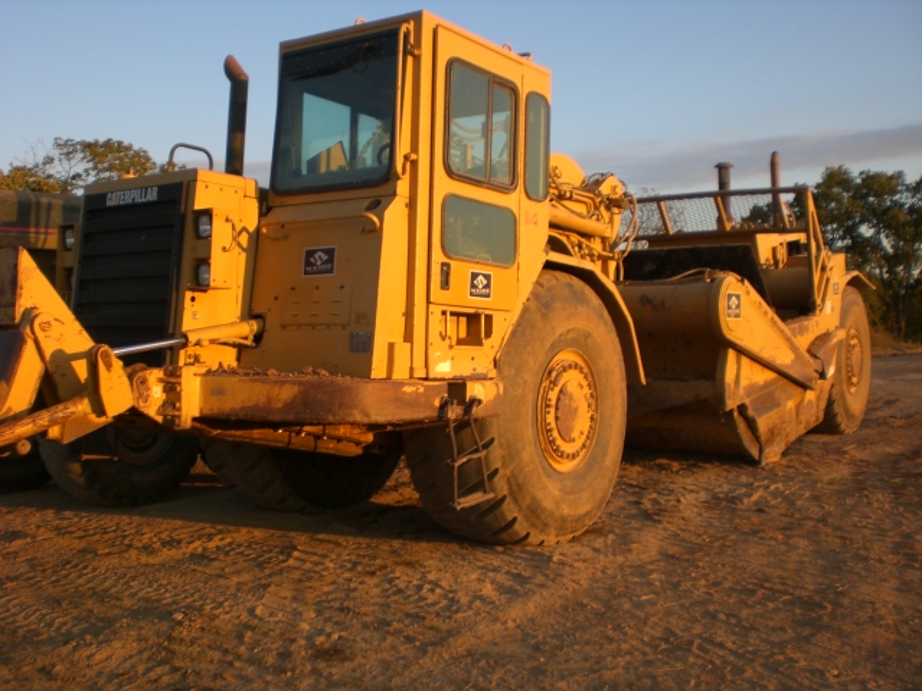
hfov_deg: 49.0
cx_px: 461
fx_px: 1012
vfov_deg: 37.7
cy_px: 346
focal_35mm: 38
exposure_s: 1/200
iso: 50
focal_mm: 6.3
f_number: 3.1
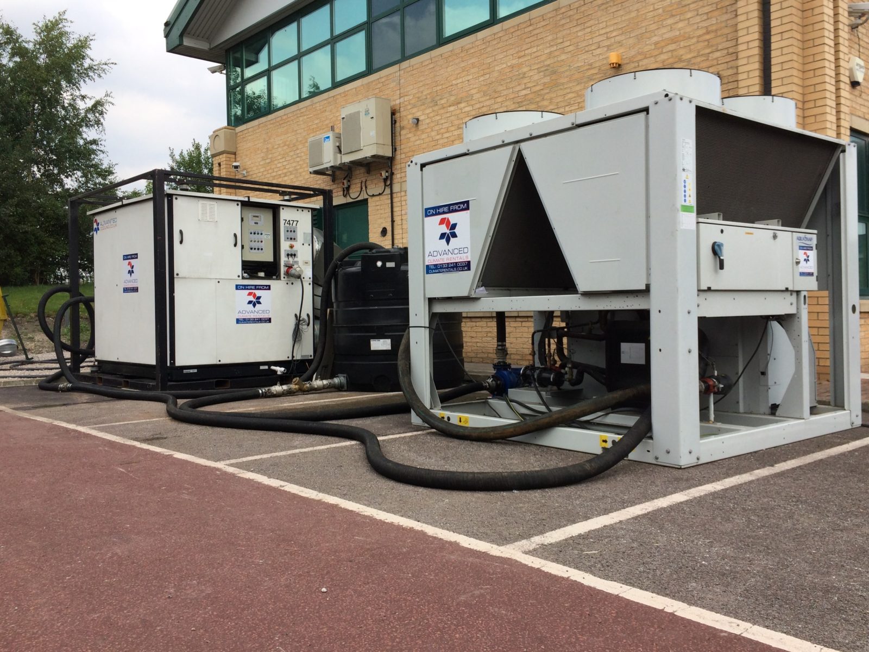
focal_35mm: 29
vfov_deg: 48.2
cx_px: 434
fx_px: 728
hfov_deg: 61.7
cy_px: 326
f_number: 2.2
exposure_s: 1/1140
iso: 32
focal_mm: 4.15
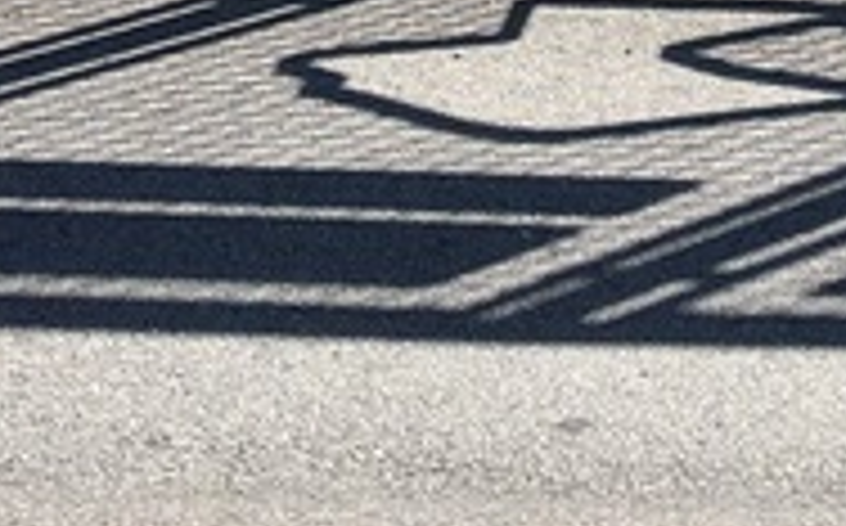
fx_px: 3731
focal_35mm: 162
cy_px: -1007
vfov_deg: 7.2
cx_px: 680
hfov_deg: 12.9
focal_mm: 4
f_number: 1.8
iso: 20
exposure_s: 1/1715
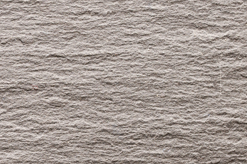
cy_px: 131
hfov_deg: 7.5
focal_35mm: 269
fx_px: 1845
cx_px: -121
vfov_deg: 5.1
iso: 100
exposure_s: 1/160
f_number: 11
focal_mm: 85
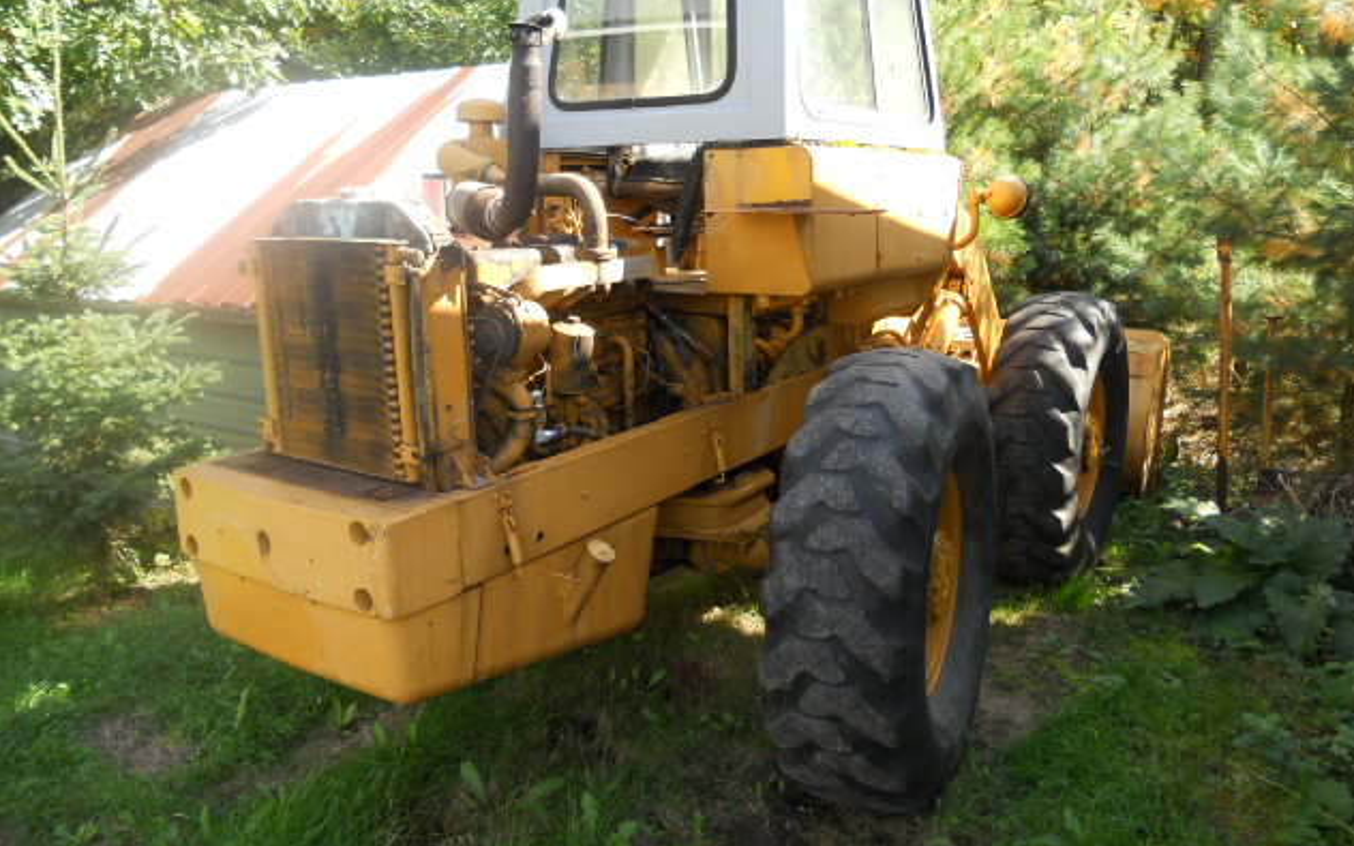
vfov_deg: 43.0
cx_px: 683
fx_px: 1070
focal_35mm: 29
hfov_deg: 64.6
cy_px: 353
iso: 80
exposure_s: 1/125
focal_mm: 4.9
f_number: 3.2
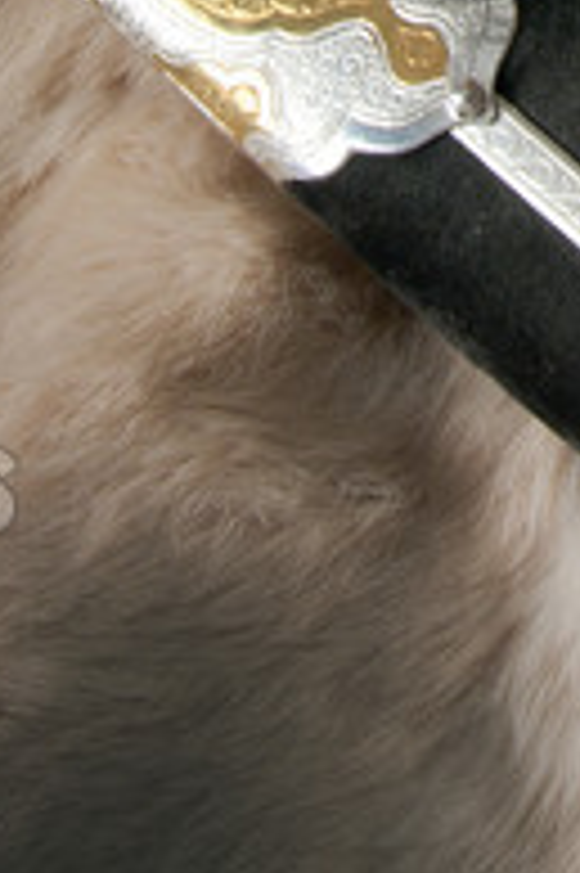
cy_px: -1314
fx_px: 5559
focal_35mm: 230
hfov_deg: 5.8
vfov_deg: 8.2
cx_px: 1214
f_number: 20
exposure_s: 1/80
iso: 100
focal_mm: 29
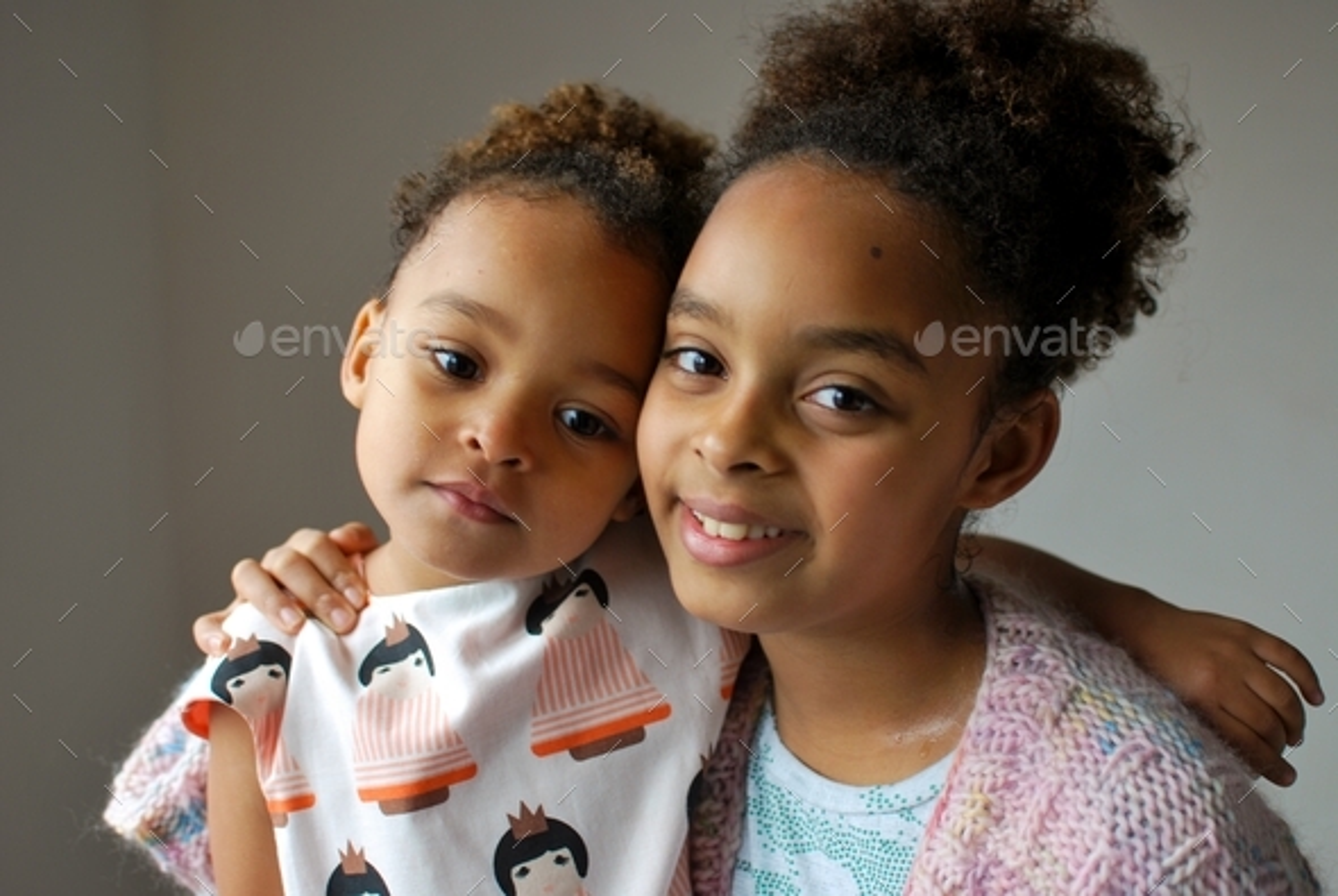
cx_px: 669
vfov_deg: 25.8
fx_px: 1954
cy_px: 448
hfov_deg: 37.8
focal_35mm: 52
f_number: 2.5
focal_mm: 35
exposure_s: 1/25
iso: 100
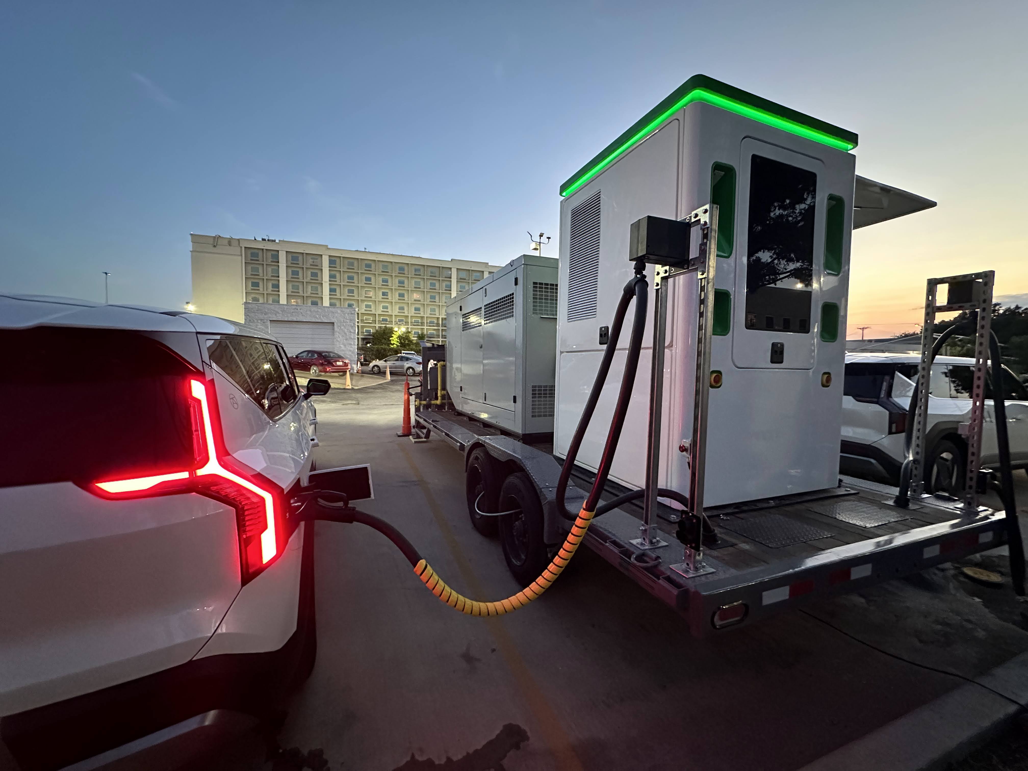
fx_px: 416
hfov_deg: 102.1
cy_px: 386
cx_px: 514
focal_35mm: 14
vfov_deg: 85.7
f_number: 2.2
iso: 1000
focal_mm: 2.22
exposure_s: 1/40
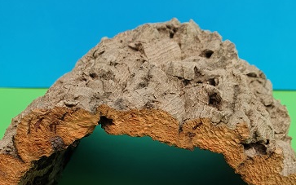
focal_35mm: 49
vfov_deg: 24.6
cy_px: 201
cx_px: 129
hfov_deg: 41.0
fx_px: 395
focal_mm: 4.3
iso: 50
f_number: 2.4
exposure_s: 1/132
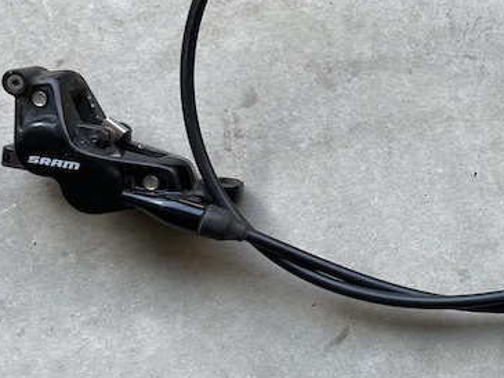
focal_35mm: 57
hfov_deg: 31.1
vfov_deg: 25.6
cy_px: 156
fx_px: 830
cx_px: 511
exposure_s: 1/138
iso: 32
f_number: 1.6
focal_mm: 4.2
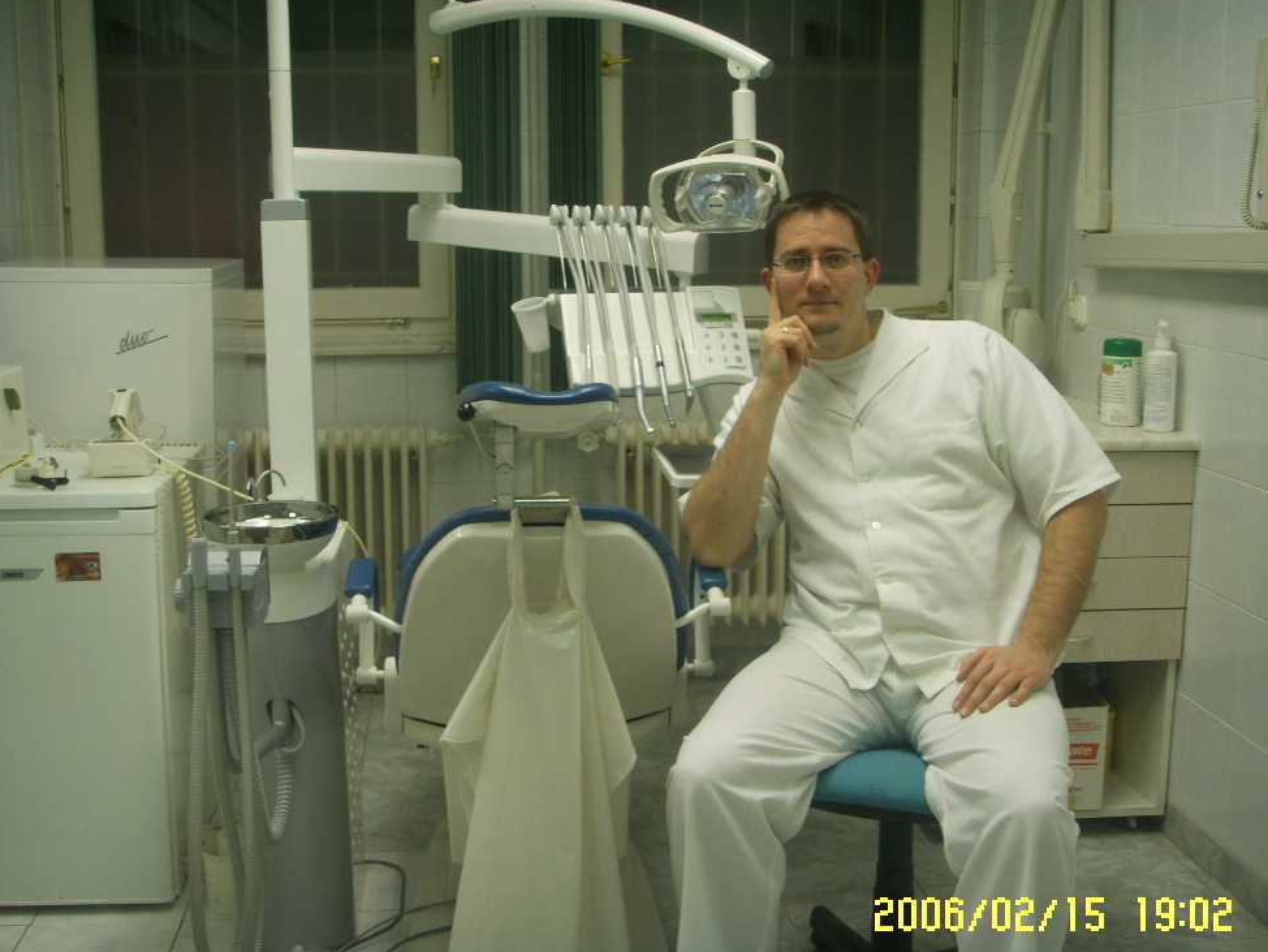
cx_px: 618
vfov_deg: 35.2
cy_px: 481
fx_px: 1502
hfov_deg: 45.8
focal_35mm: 41
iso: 63
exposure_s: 1/20
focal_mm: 6.6
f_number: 3.5
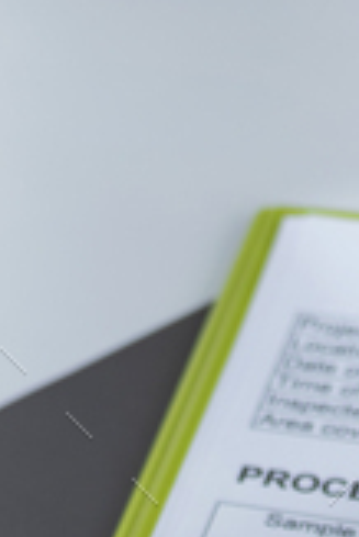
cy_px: 71
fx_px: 5657
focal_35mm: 379
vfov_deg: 5.4
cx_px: 227
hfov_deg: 3.6
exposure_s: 1/160
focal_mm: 70
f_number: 3.2
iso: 64
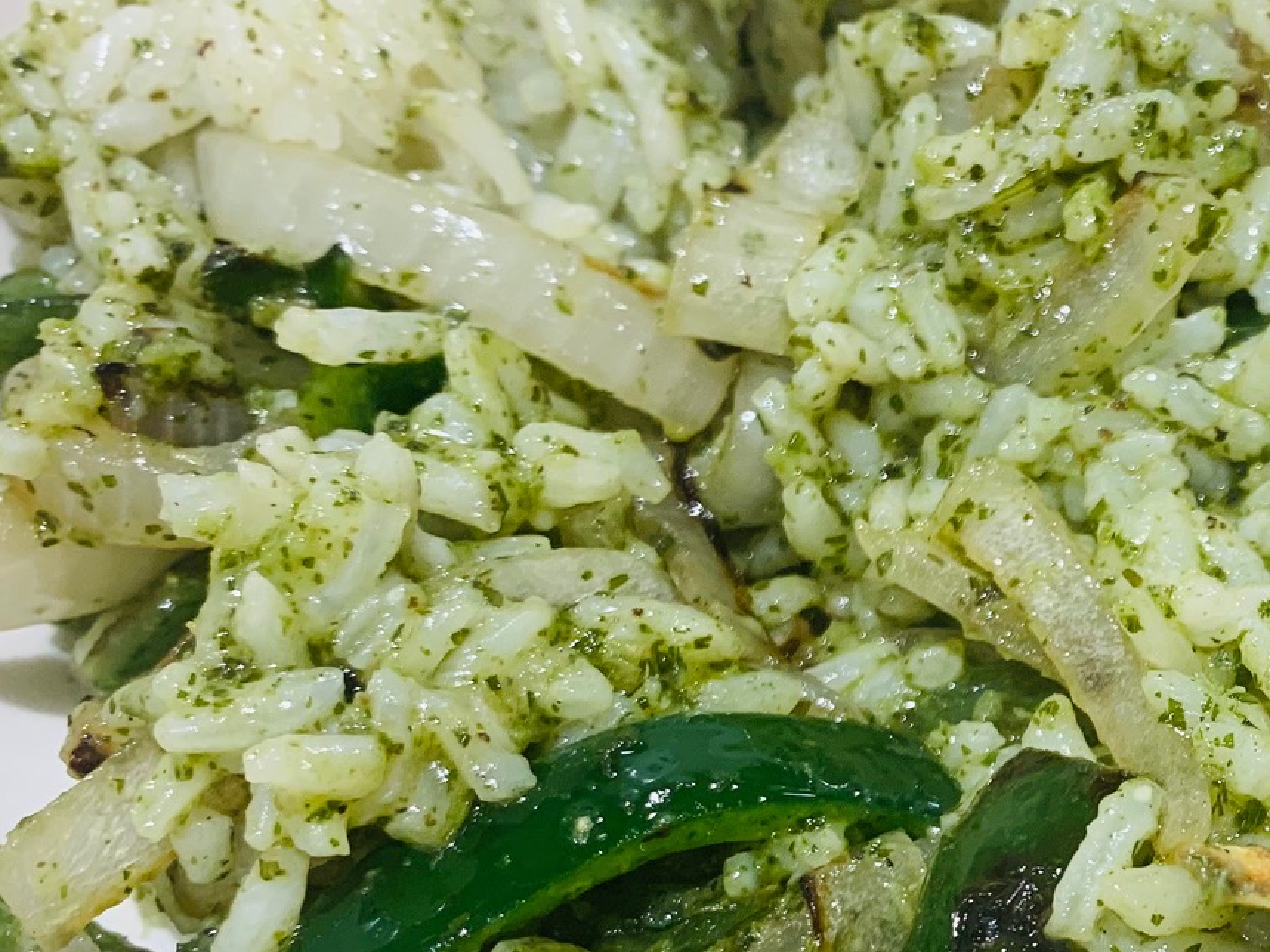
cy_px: 704
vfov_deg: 23.8
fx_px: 2238
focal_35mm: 61
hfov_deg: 29.3
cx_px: 1307
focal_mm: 4.25
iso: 100
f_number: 1.8
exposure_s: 1/120
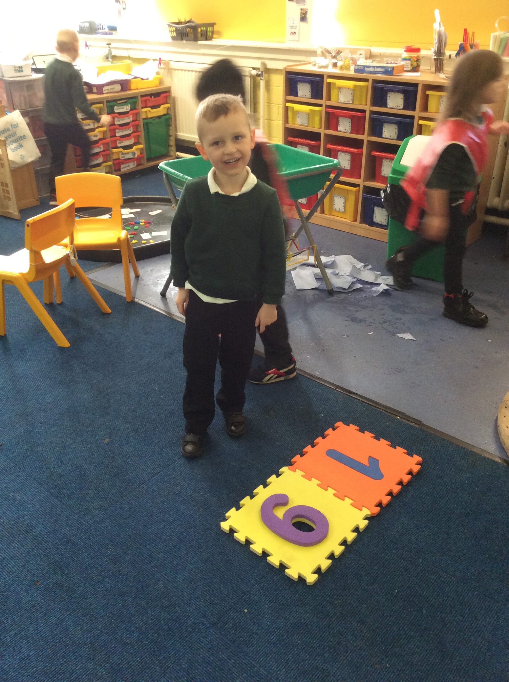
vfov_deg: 56.9
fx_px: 629
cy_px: 341
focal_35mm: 32
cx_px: 254
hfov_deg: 44.1
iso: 125
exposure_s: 1/25
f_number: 2.4
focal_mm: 3.3
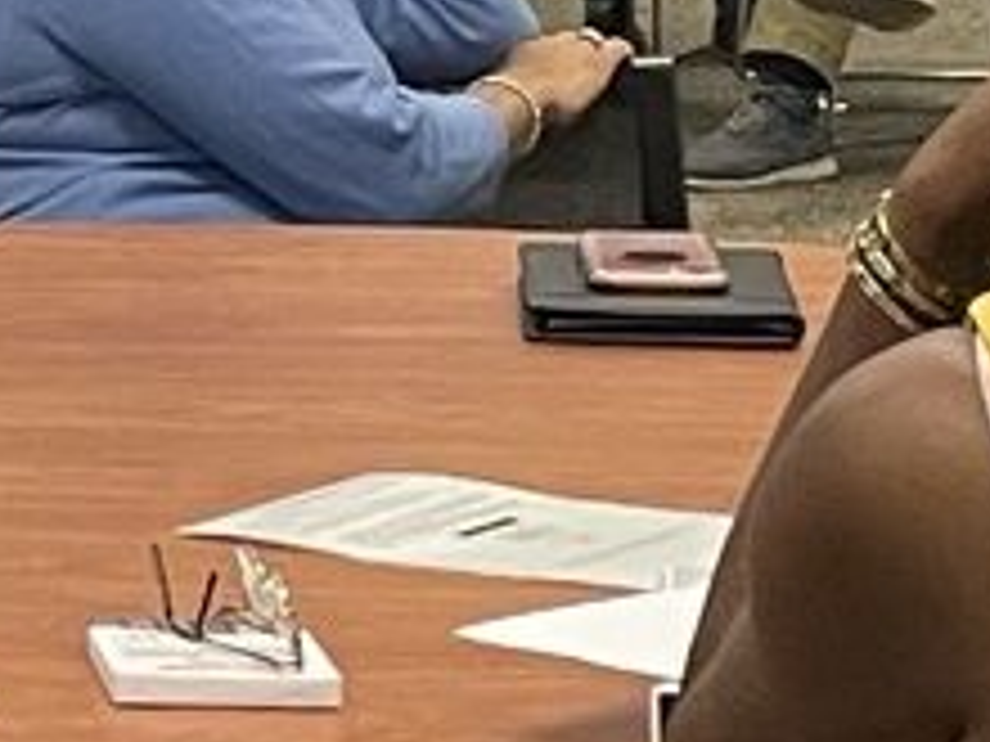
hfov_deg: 14.9
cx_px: 508
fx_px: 3775
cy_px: -20
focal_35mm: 132
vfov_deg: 11.1
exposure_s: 1/60
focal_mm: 4.2
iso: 200
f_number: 1.6
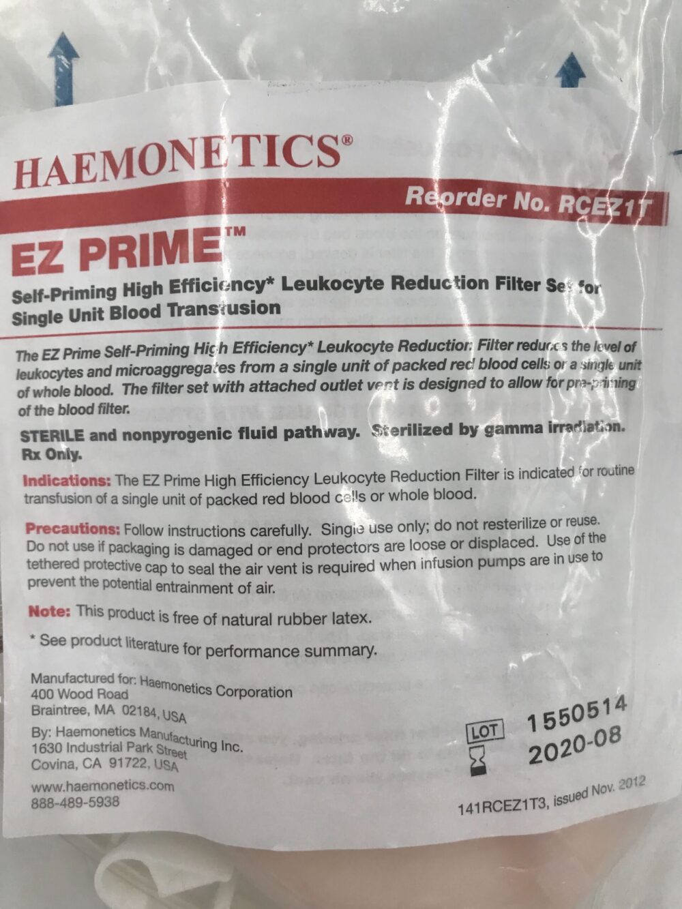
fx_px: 735
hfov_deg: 49.8
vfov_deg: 63.4
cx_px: 341
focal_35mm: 28
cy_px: 454
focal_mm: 3.99
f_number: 1.8
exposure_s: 1/40
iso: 25
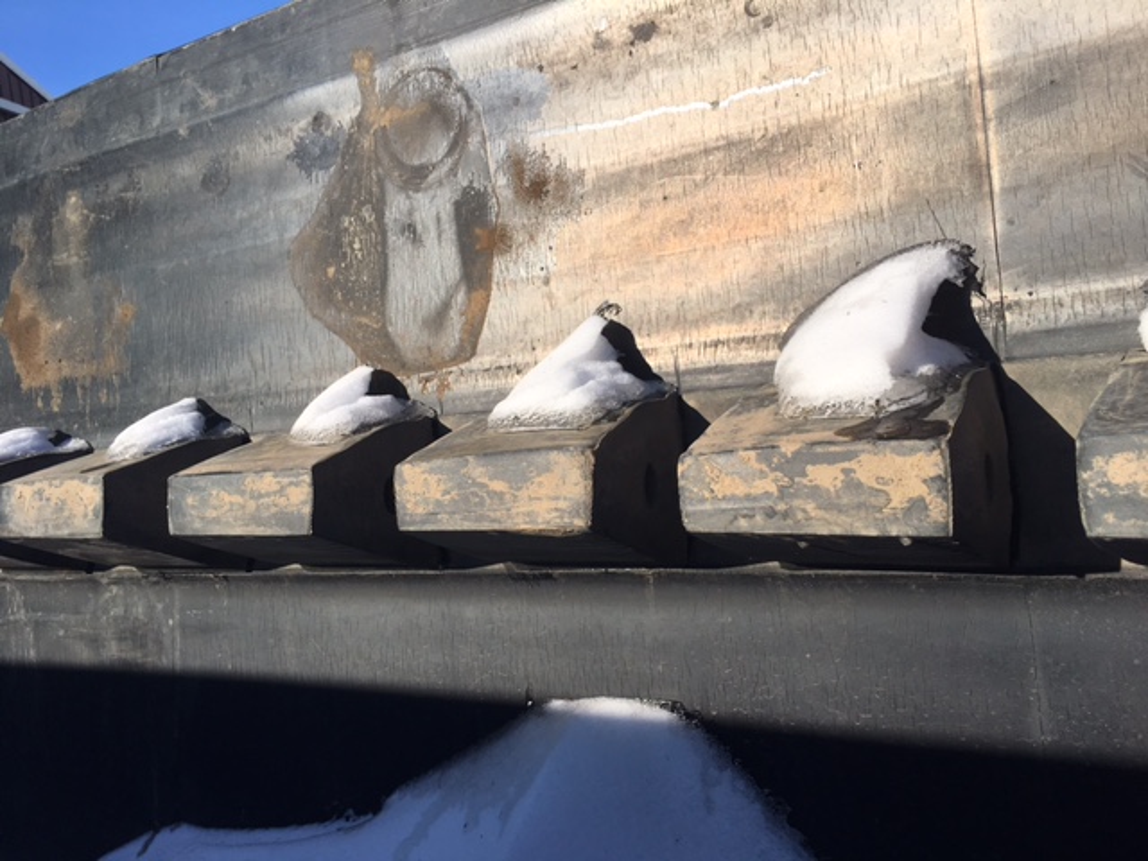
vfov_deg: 48.2
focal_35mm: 29
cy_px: 430
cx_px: 574
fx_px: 962
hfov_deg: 61.7
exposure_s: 1/2198
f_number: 2.2
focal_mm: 4.15
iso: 25
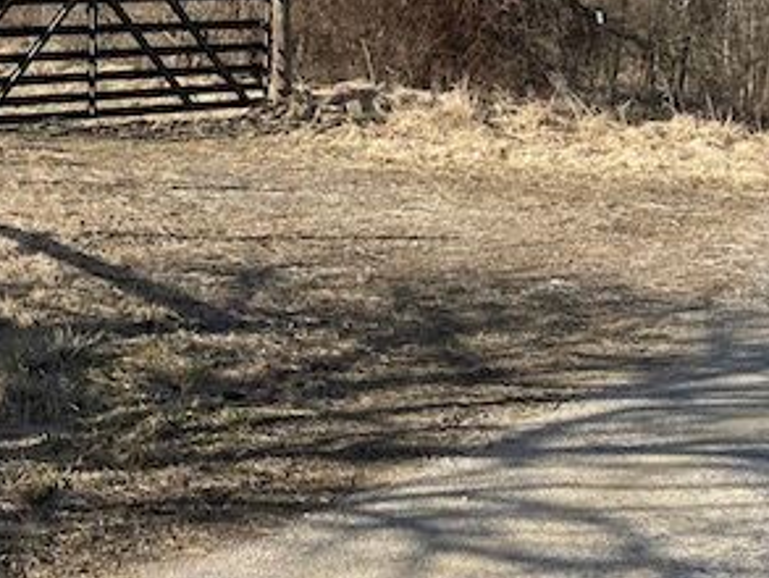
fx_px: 1578
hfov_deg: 26.6
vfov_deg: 20.4
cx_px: 102
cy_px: 66
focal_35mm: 71
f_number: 1.8
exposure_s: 1/1754
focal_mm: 4.25
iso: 32
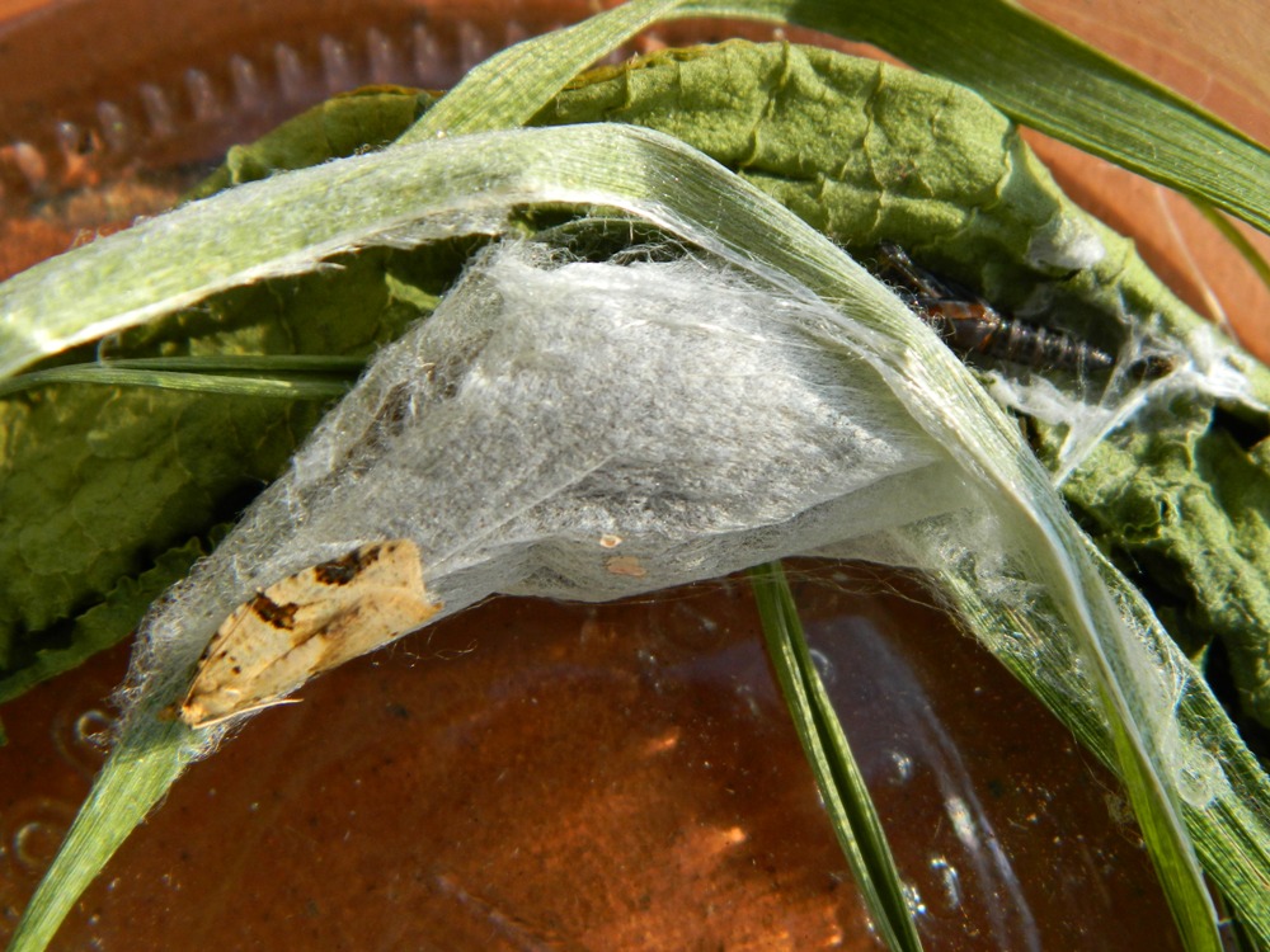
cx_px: 635
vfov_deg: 21.0
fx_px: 2568
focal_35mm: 70
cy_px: 476
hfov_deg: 27.8
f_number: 4
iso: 80
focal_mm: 12.6
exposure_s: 1/400
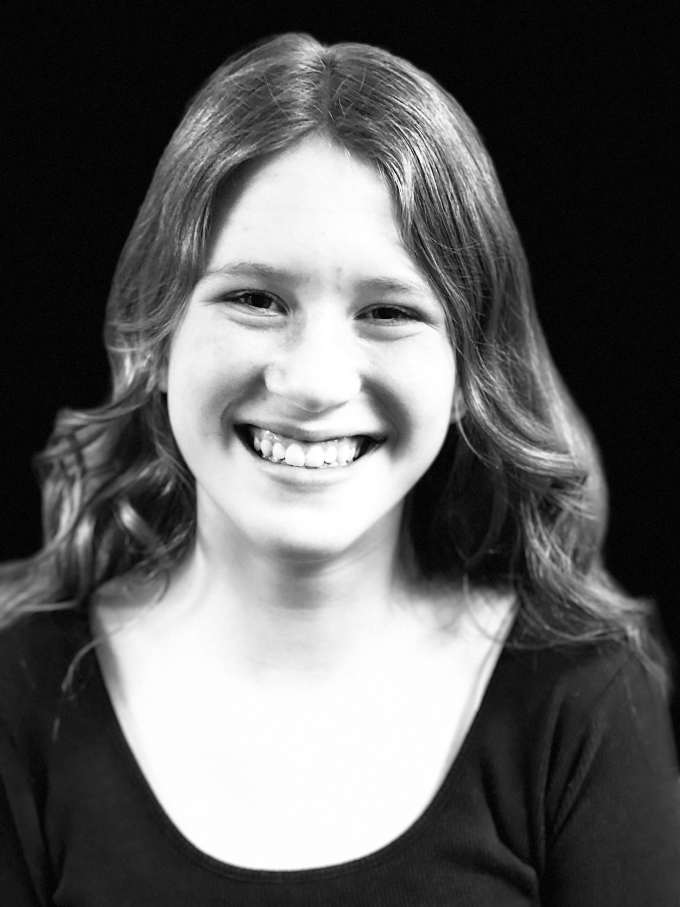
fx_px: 1676
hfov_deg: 22.9
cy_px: 454
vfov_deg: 30.3
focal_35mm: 64
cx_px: 340
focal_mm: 7.5
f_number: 2.2
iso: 400
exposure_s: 1/30
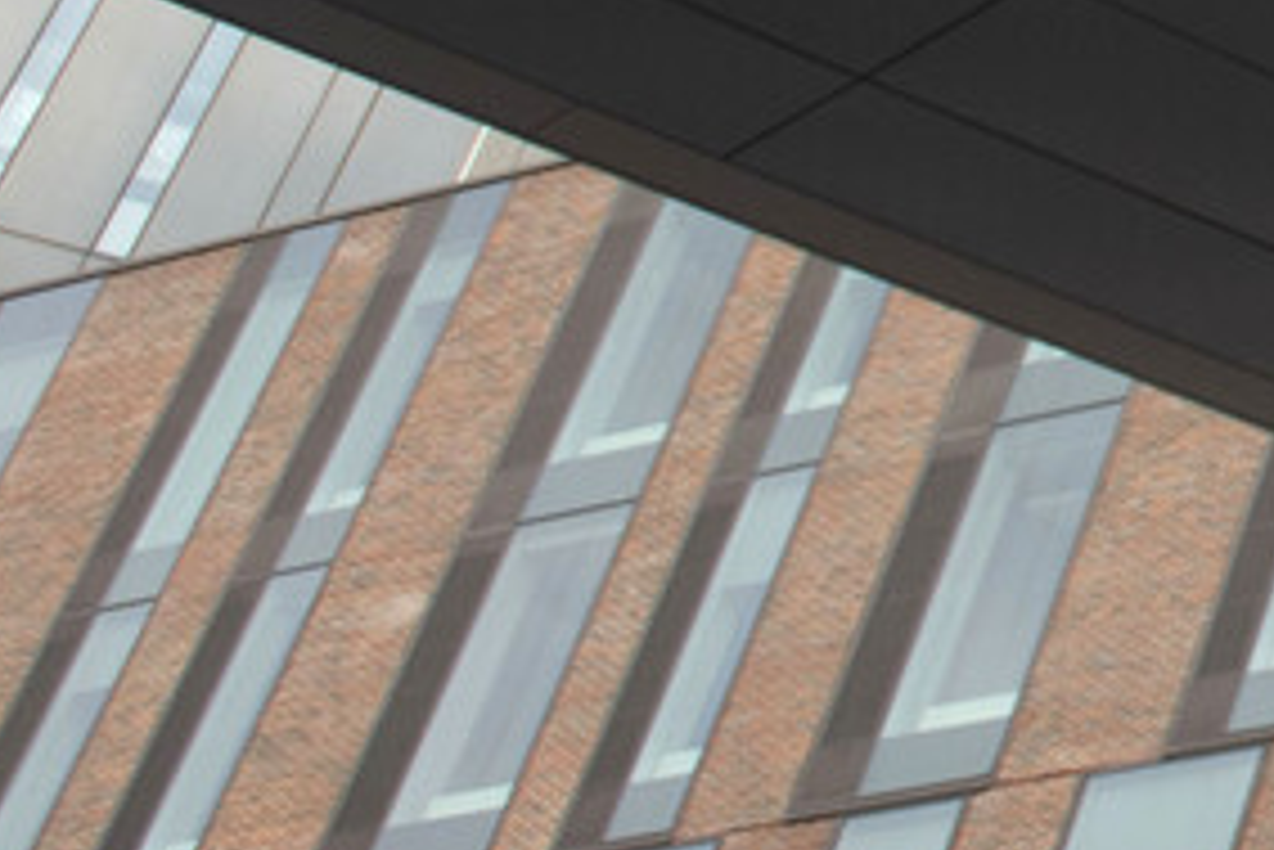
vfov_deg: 10.8
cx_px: 3678
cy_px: -654
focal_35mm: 120
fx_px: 4249
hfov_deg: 11.4
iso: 200
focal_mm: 17
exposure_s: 1/125
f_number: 5
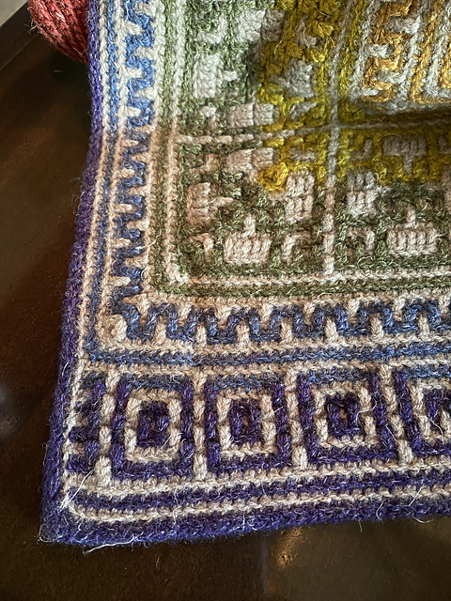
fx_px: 452
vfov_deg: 67.3
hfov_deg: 53.1
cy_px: 300
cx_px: 226
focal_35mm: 26
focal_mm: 4.25
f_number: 1.8
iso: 640
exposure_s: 1/30
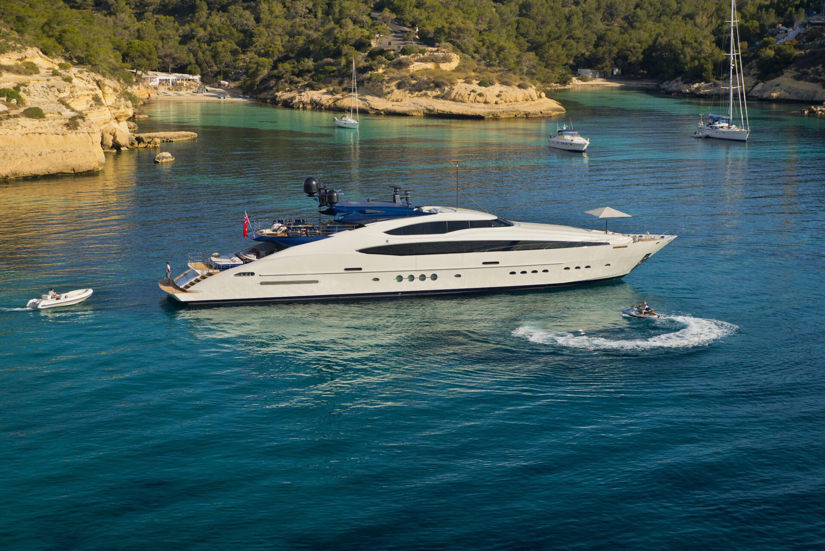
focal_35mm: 70
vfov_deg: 19.5
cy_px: 276
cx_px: 412
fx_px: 1604
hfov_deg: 28.8
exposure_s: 1/320
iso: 320
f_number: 8
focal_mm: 70
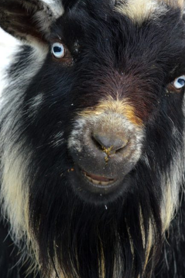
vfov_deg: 16.1
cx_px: 130
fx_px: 981
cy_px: 64
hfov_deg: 10.8
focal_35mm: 127
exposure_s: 1/80
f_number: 5.3
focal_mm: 48
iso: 400
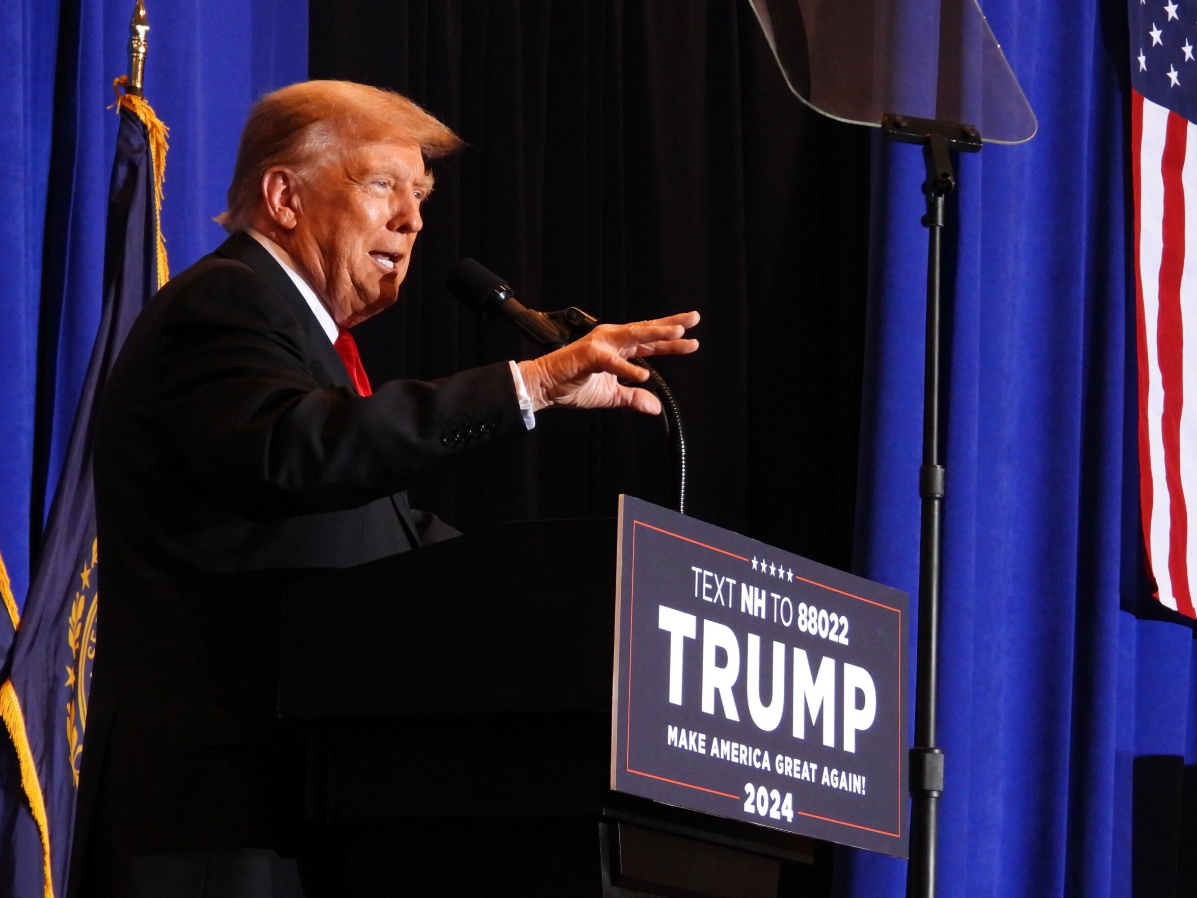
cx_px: 575
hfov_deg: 12.5
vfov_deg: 9.4
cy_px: 470
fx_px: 5464
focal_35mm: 158
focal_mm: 26.1
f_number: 4
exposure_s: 1/50
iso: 800
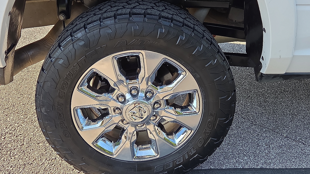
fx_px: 337
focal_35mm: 41
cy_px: 92
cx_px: 153
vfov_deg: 29.0
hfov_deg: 49.4
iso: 25
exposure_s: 1/250
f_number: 1.8
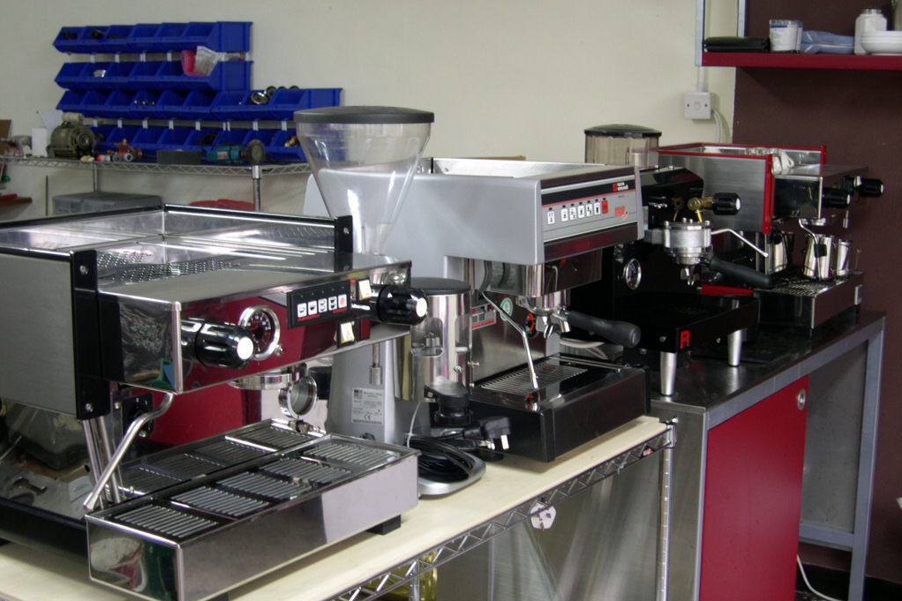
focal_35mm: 49
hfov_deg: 40.3
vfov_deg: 27.5
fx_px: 1227
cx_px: 451
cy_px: 304
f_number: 3.1
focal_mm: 10.1
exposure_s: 1/5.7
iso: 100
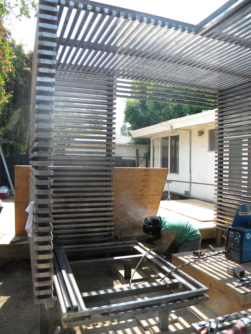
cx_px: 126
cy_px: 167
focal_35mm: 28
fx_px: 271
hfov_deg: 49.7
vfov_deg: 63.4
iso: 151
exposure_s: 1/500
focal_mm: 5
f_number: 3.5
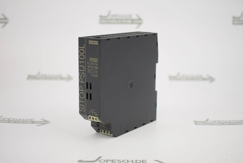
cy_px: 82
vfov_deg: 23.8
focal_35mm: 57
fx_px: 385
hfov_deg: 35.0
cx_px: 122
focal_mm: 38
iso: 100
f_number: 4.8
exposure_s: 1/30
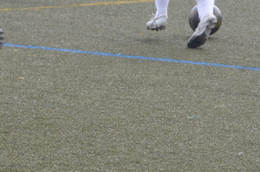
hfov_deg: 5.3
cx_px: 186
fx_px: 2794
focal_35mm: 388
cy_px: -59
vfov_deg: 3.5
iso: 200
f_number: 5.6
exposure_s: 1/320
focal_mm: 85
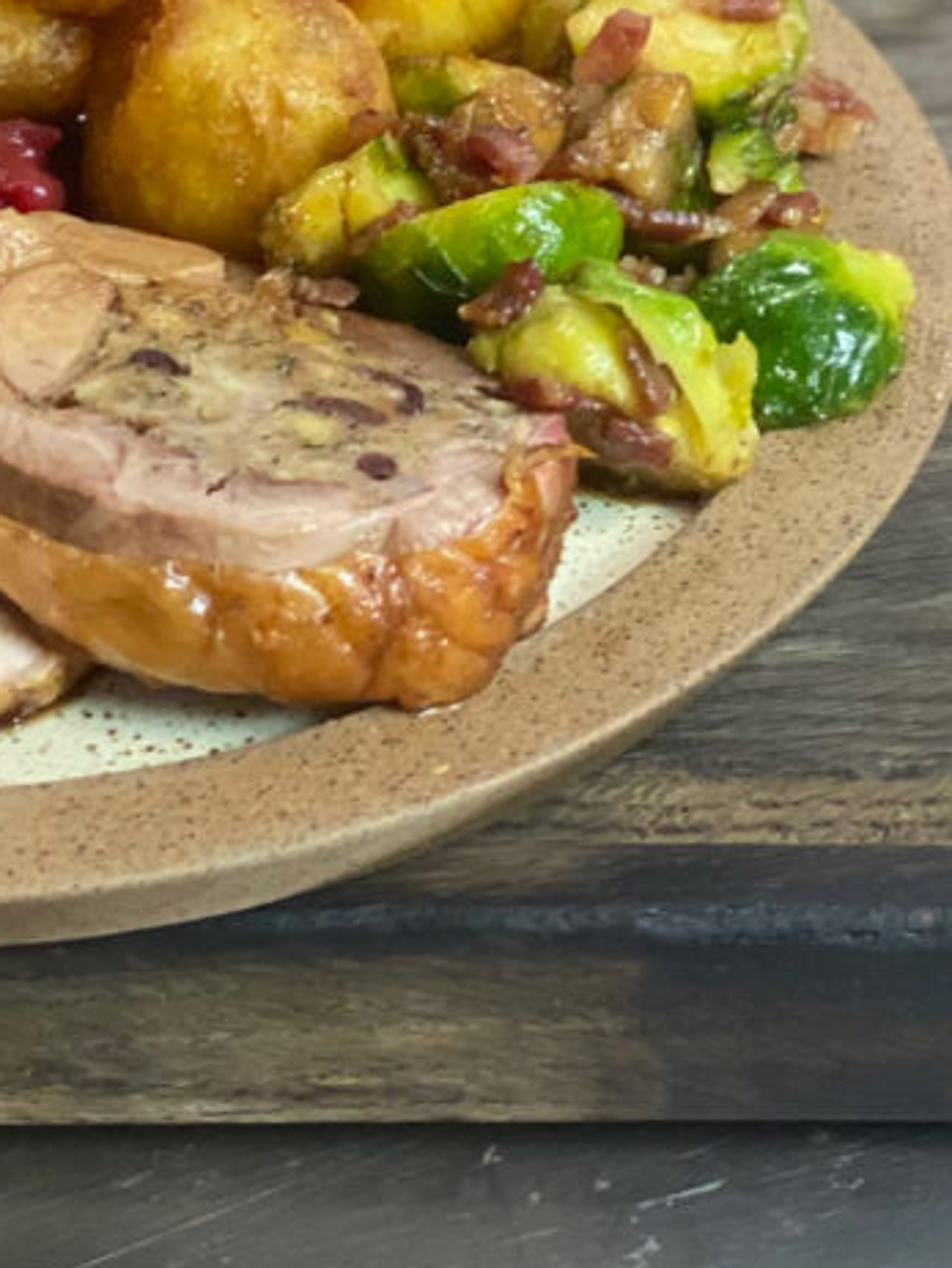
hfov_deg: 10.1
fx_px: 5385
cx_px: 475
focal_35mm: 147
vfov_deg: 13.1
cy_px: -265
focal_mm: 6
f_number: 2
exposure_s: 1/100
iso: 125
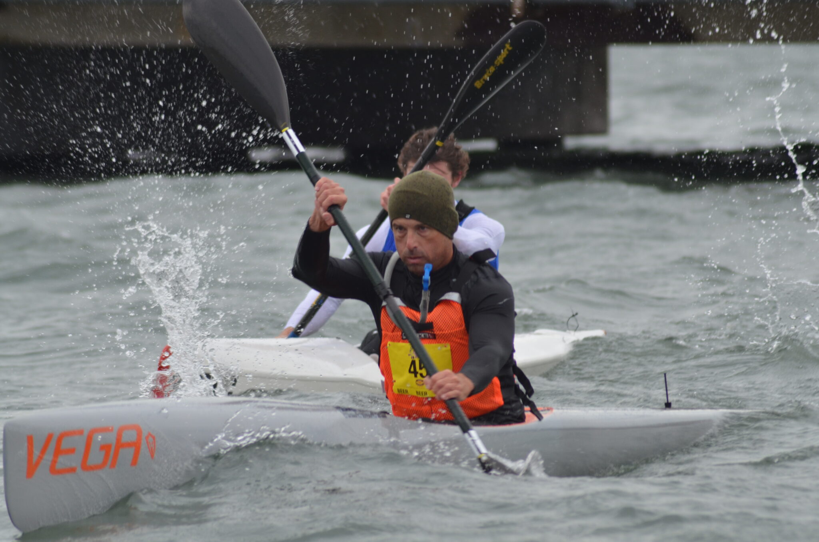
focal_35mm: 450
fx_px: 10215
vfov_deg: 3.0
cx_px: 410
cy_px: 271
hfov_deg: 4.6
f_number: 5.6
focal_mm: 300
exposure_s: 1/250
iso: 500
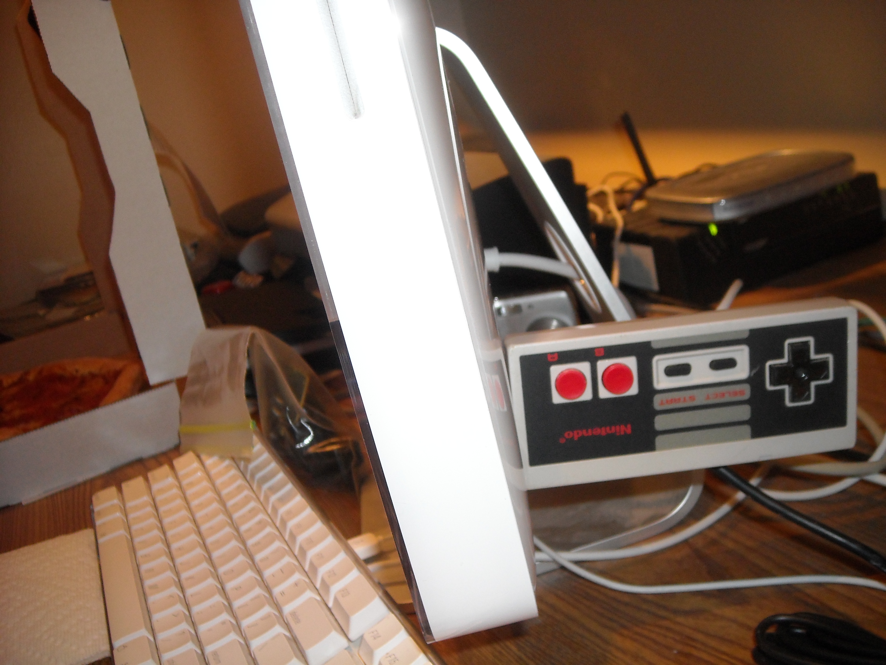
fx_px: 896
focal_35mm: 35
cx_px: 443
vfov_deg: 40.7
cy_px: 332
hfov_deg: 52.6
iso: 200
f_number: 2.8
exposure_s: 1/60
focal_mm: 5.7
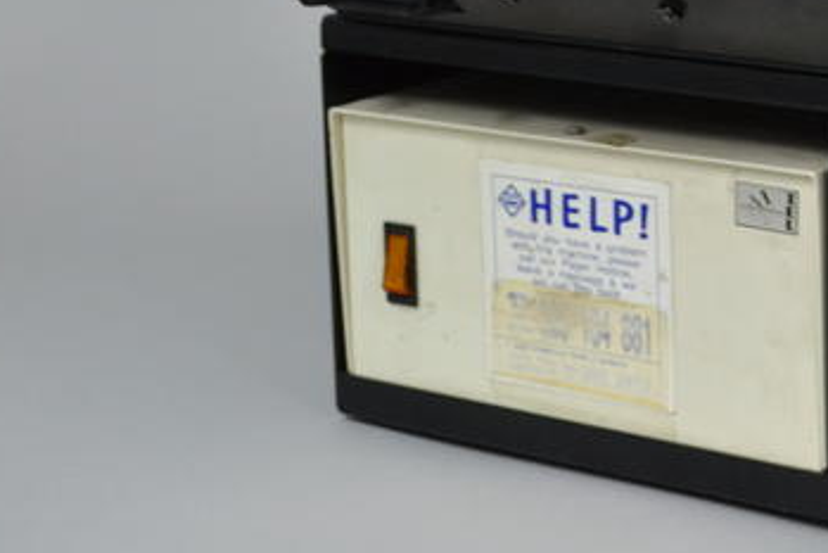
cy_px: 13
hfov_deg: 18.1
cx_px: 840
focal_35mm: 110
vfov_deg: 12.3
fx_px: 2531
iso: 1100
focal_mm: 32
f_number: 4.8
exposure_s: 1/60
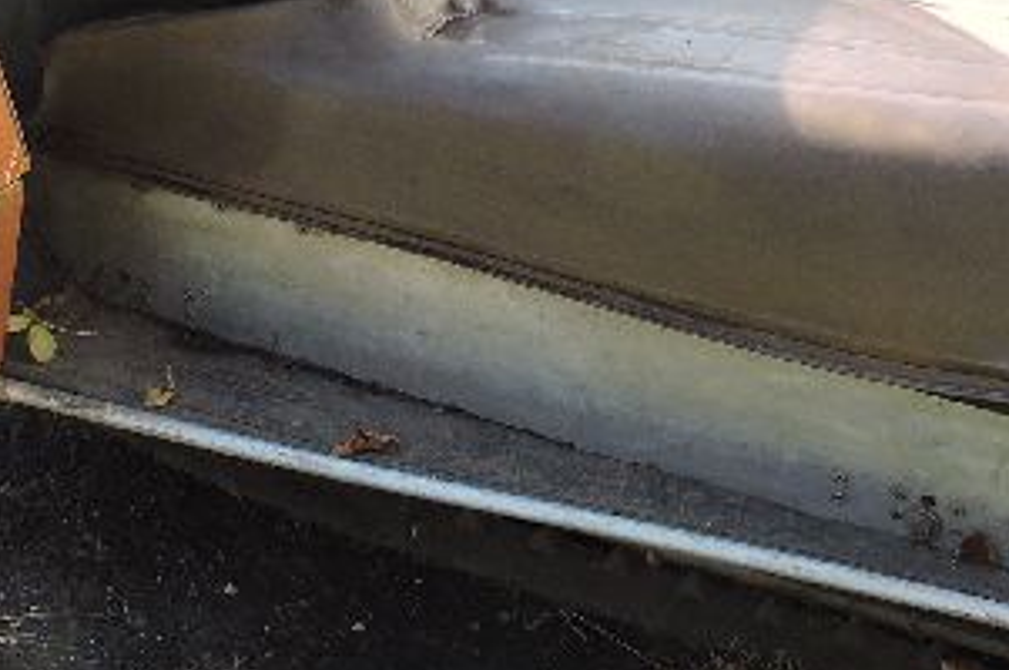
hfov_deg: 23.8
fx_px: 2380
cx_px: 318
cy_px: 121
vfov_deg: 15.9
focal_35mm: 85
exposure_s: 1/160
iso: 100
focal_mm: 4.3
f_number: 3.3
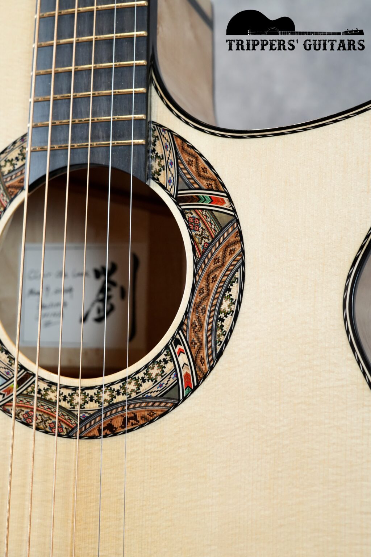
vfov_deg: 39.6
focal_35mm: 50
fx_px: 773
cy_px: 278
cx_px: 186
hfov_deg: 27.0
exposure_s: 1/20
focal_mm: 50
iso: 3200
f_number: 6.3
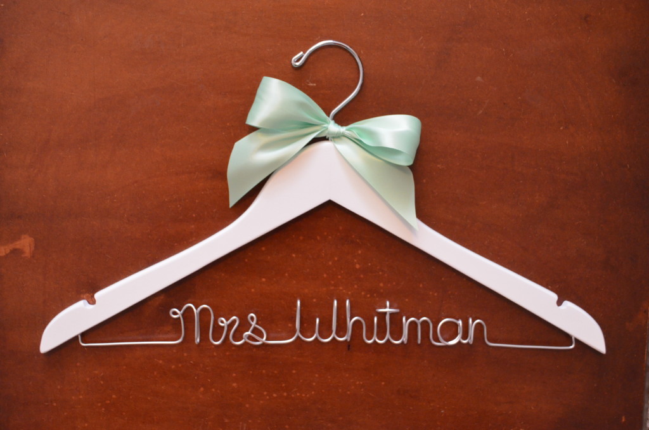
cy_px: 215
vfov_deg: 27.9
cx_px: 324
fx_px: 863
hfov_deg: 41.2
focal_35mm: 48
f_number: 4.8
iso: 2500
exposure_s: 1/30
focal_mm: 32
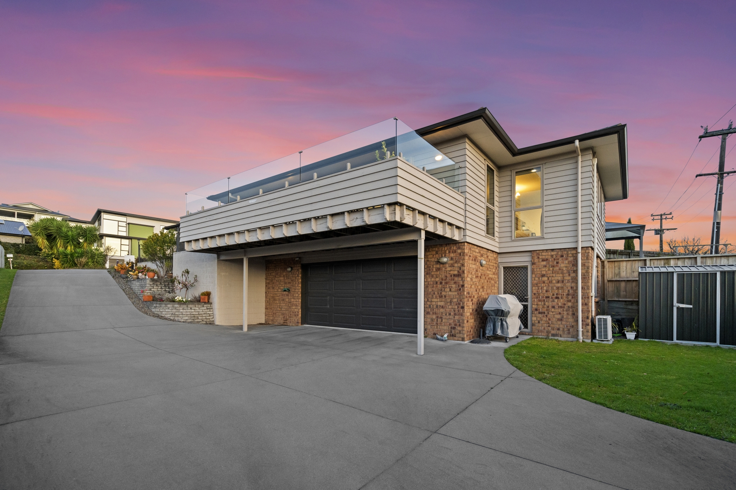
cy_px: 245
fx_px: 327
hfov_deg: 96.7
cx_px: 368
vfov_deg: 73.7
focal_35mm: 16
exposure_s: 1/15
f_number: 5.6
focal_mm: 16
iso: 1250
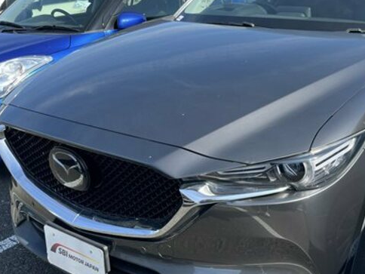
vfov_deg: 33.6
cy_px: 140
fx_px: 453
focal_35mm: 43
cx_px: 256
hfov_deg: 43.0
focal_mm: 5.1
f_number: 1.6
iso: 50
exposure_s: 1/821
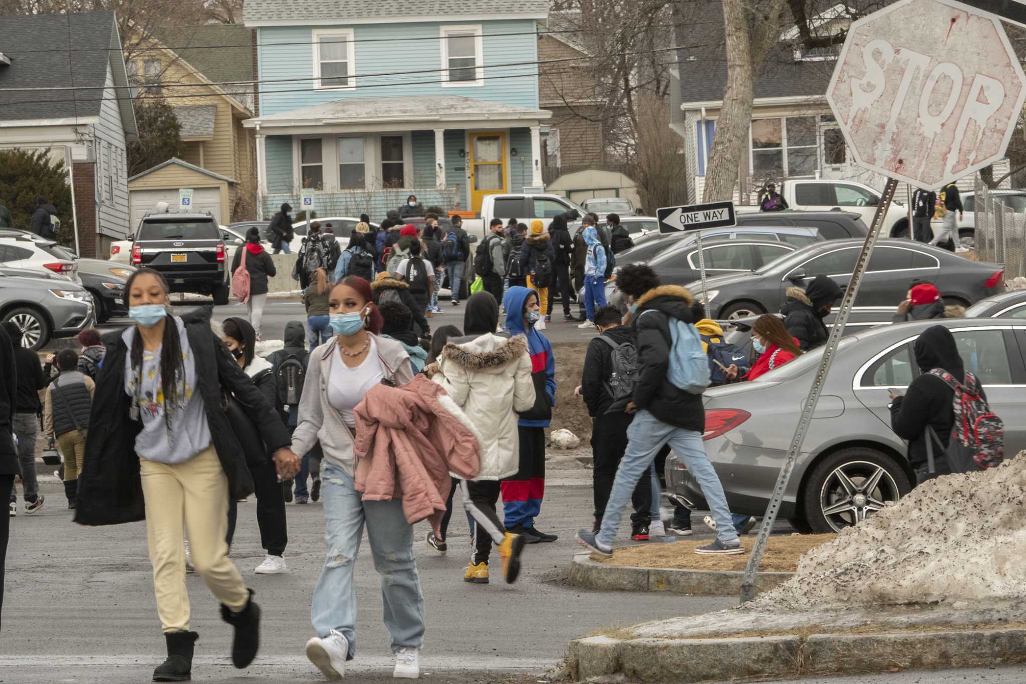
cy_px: 342
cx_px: 513
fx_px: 5770
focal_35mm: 202
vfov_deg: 6.8
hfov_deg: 10.2
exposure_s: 1/60
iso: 2000
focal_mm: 135
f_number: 18
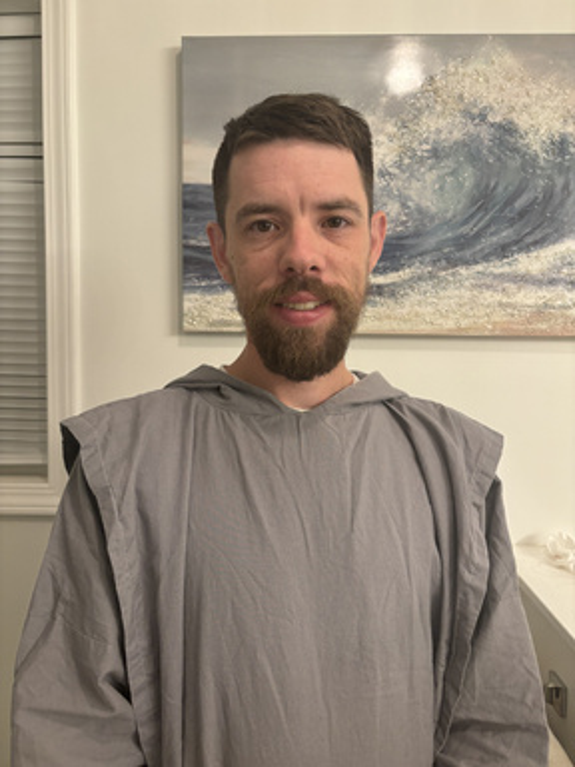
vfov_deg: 67.3
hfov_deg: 53.1
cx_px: 288
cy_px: 384
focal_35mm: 26
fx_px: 576
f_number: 1.6
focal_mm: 5.96
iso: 250
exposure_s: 1/60
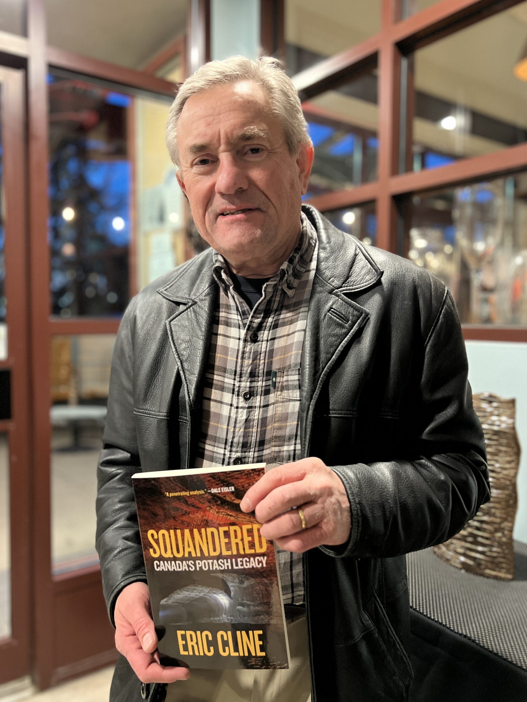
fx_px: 568
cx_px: 256
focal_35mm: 28
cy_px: 347
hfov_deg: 49.7
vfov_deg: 63.4
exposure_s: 1/30
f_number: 1.5
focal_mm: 5.7
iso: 500
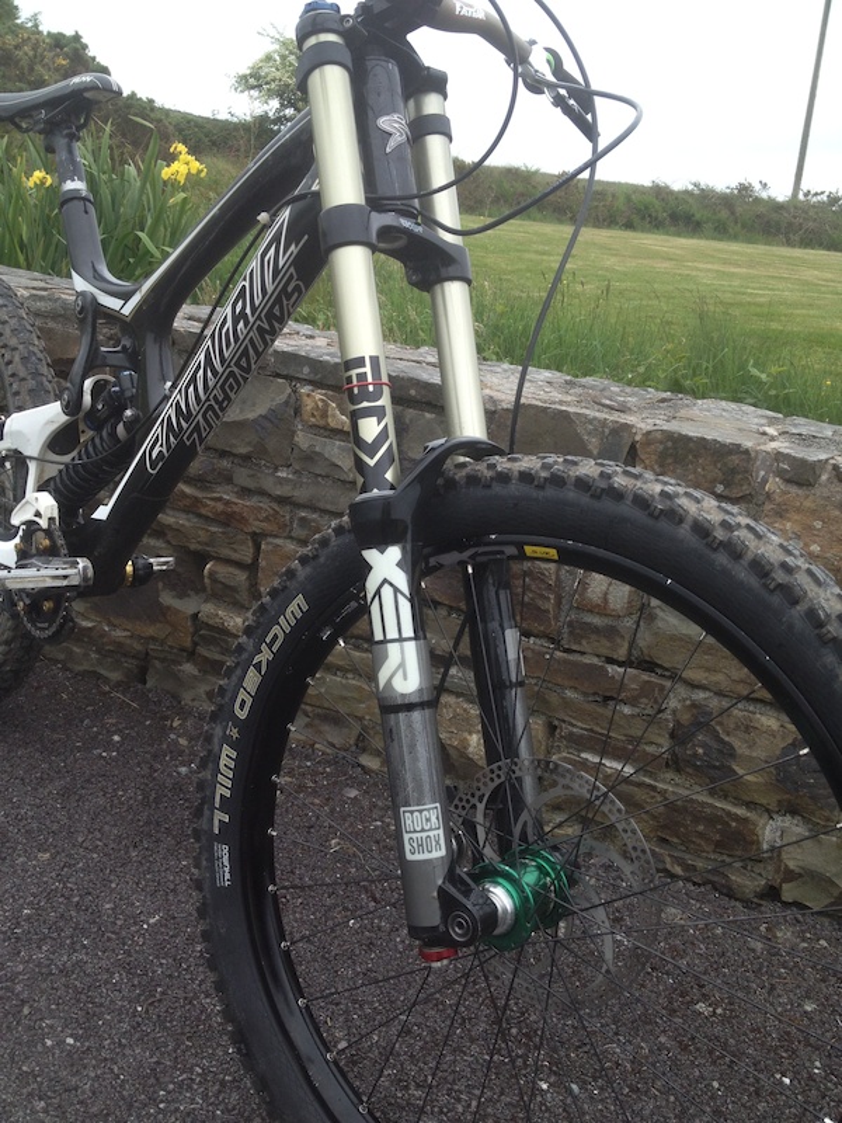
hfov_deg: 40.7
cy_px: 562
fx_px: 1135
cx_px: 421
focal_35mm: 35
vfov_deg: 52.6
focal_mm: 4.28
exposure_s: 1/642
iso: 50
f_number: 2.4
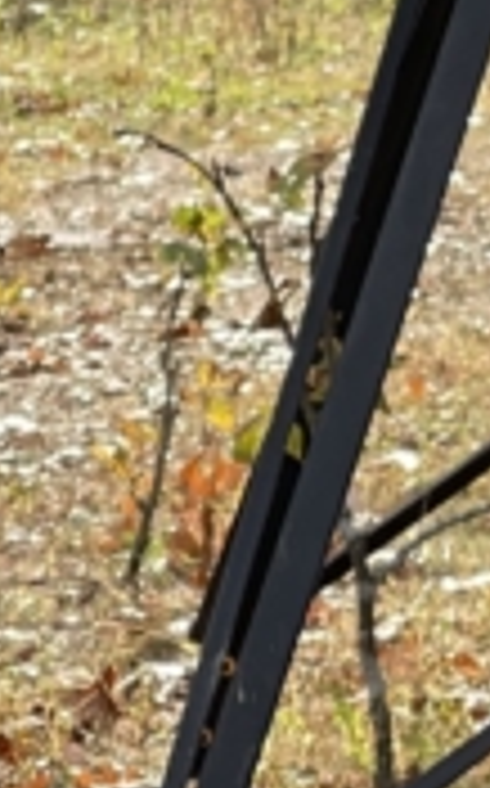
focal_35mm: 400
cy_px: -797
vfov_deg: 5.2
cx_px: 1279
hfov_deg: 3.2
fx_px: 8568
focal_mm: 7.5
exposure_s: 1/121
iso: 20
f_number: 2.2
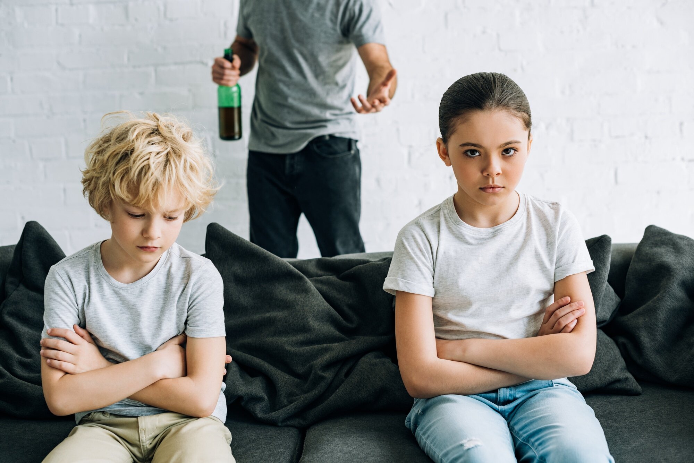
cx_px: 347
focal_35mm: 50
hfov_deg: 39.6
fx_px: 964
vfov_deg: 27.0
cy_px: 232
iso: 160
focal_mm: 50
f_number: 4
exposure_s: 1/160
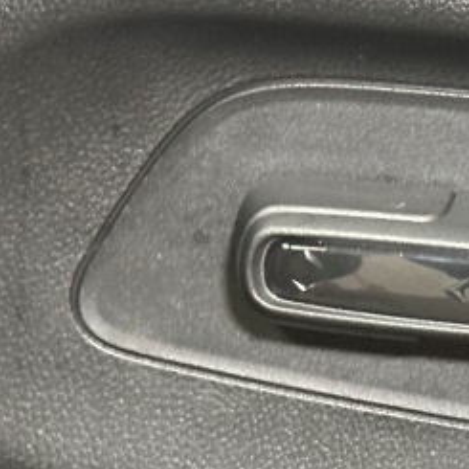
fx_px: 2713
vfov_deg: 9.8
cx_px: 852
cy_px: 410
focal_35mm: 177
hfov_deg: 9.4
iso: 640
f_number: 1.78
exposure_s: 1/24
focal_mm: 6.86
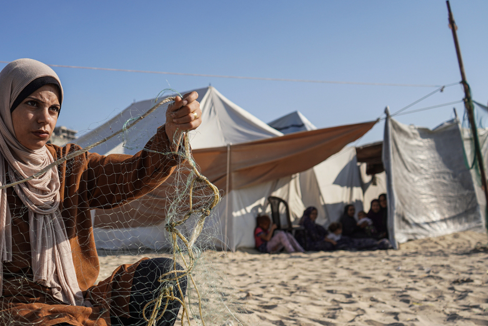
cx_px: 119
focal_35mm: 43
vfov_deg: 30.7
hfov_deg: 43.9
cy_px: 241
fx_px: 583
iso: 100
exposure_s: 1/1000
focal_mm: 28
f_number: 4.5
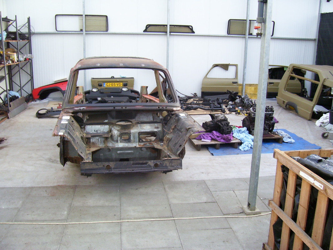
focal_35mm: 34
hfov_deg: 54.0
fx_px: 327
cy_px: 125
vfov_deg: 41.8
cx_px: 166
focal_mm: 5.6
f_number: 2.7
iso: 125
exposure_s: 1/30
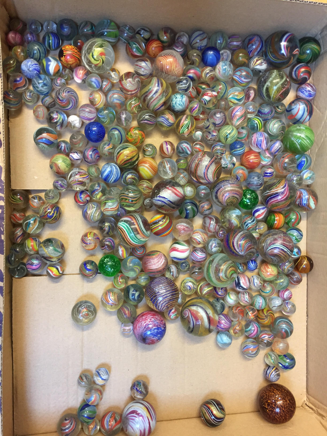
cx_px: 164
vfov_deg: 61.7
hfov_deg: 48.2
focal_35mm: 29
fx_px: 365
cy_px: 218
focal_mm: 4.15
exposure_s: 1/33
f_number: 2.2
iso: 160
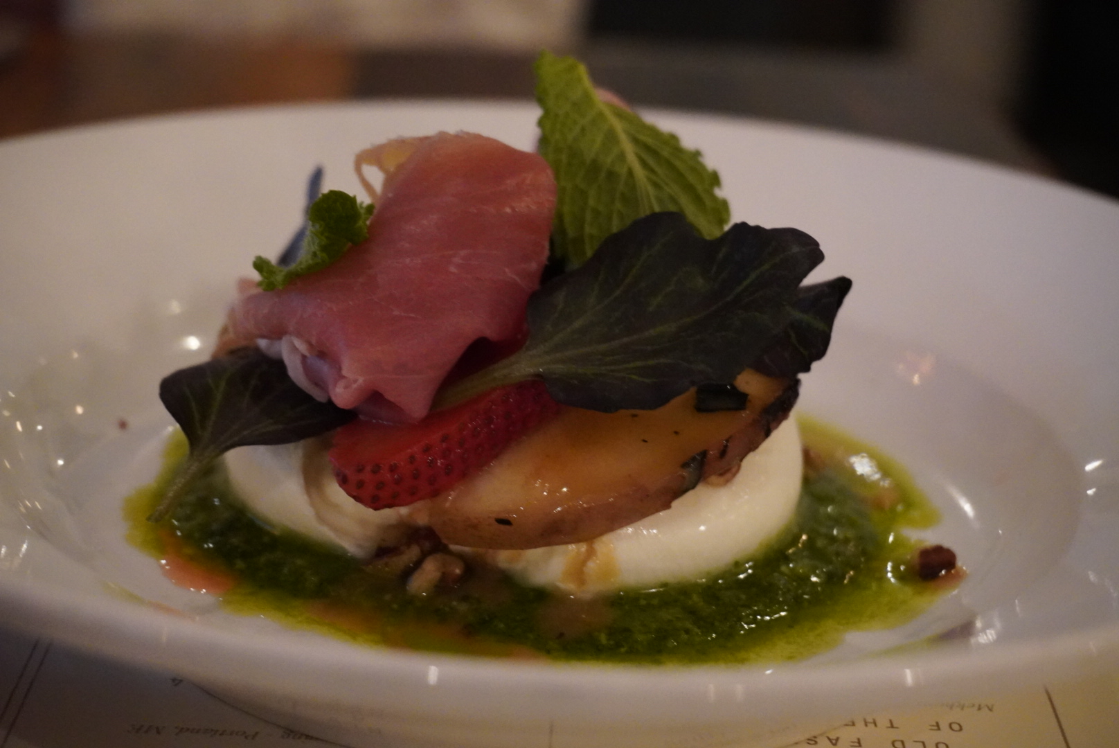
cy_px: 374
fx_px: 2333
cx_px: 560
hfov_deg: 27.0
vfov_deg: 18.2
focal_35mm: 75
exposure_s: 1/13
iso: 6400
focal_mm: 50
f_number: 5.6
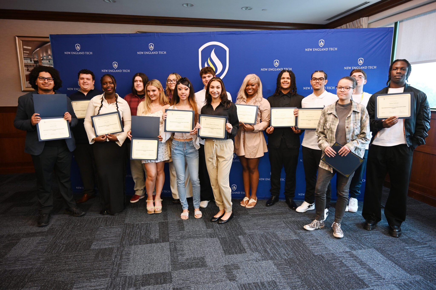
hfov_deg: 28.9
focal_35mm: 70
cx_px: 218
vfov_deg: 19.4
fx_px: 847
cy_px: 145
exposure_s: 1/80
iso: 2000
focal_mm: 70
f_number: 4
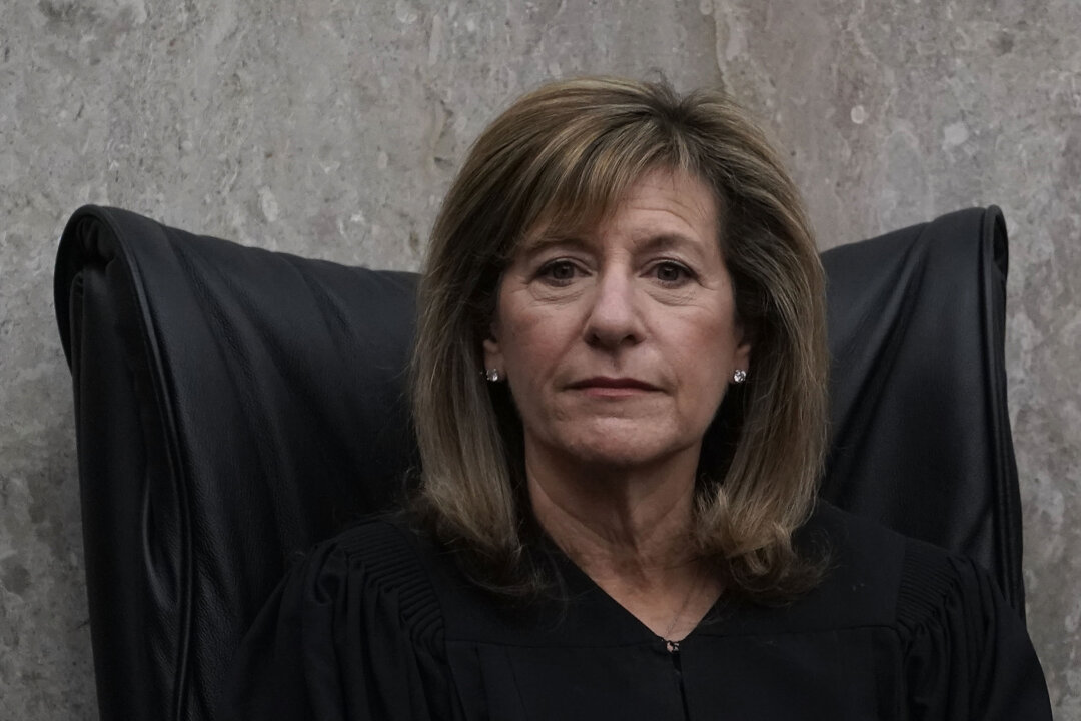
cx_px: 540
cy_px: 360
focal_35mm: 400
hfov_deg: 5.2
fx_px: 12010
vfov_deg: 3.4
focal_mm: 400
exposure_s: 1/250
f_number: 5.6
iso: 4000
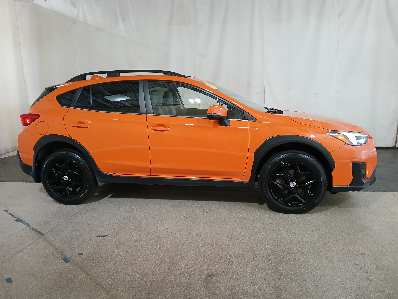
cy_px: 150
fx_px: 299
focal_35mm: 26
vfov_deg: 53.1
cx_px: 199
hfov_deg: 67.3
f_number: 1.8
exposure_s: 1/60
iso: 200
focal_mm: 3.98
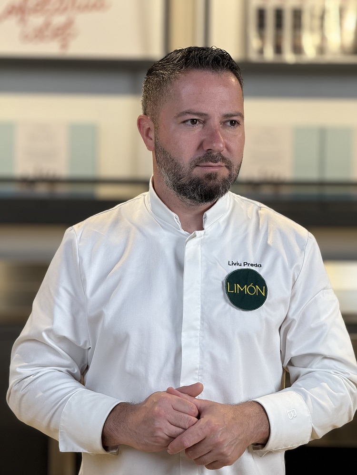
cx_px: 178
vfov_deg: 16.4
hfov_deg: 12.3
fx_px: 1650
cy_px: 238
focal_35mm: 120
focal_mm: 15.66
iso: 80
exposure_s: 1/101
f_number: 2.8
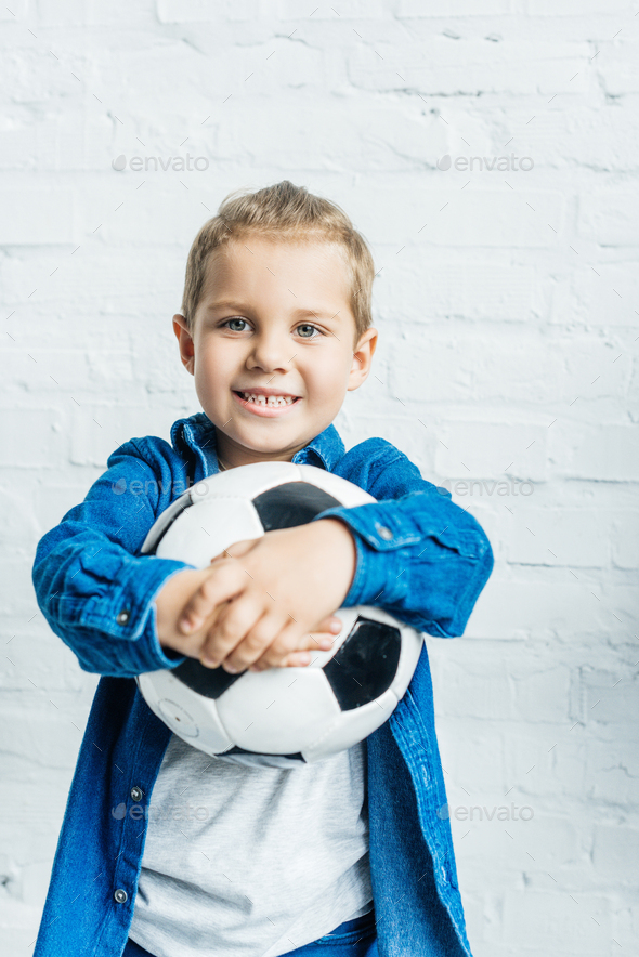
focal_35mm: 50
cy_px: 478
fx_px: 1330
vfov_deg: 39.6
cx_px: 320
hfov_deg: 27.0
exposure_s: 1/160
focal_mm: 50
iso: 320
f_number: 3.5
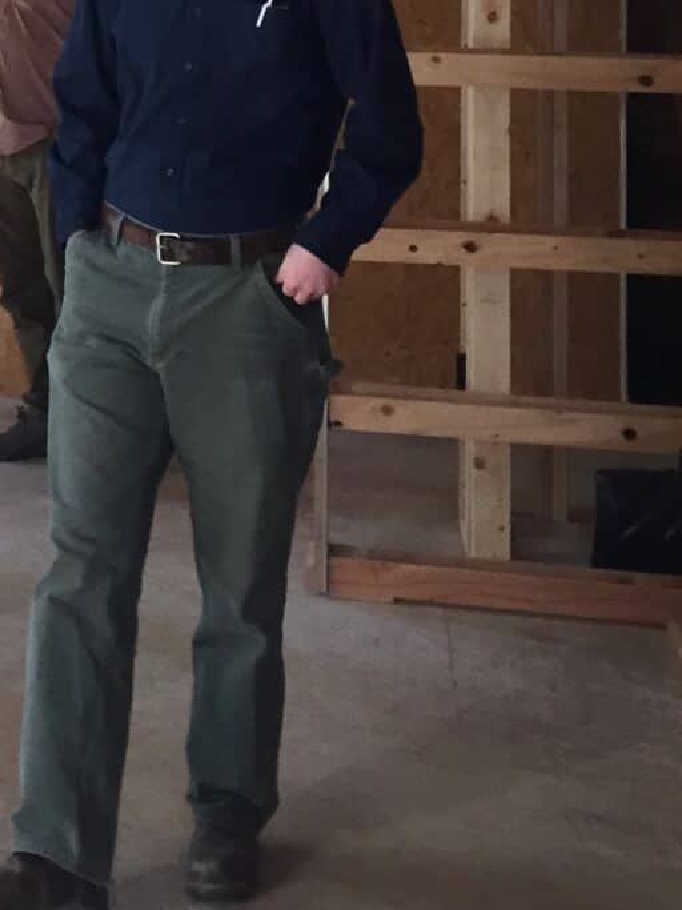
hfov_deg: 15.8
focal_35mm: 87
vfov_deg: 20.8
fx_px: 2286
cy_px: -216
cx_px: -277
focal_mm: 4.15
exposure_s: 1/30
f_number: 2.2
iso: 50
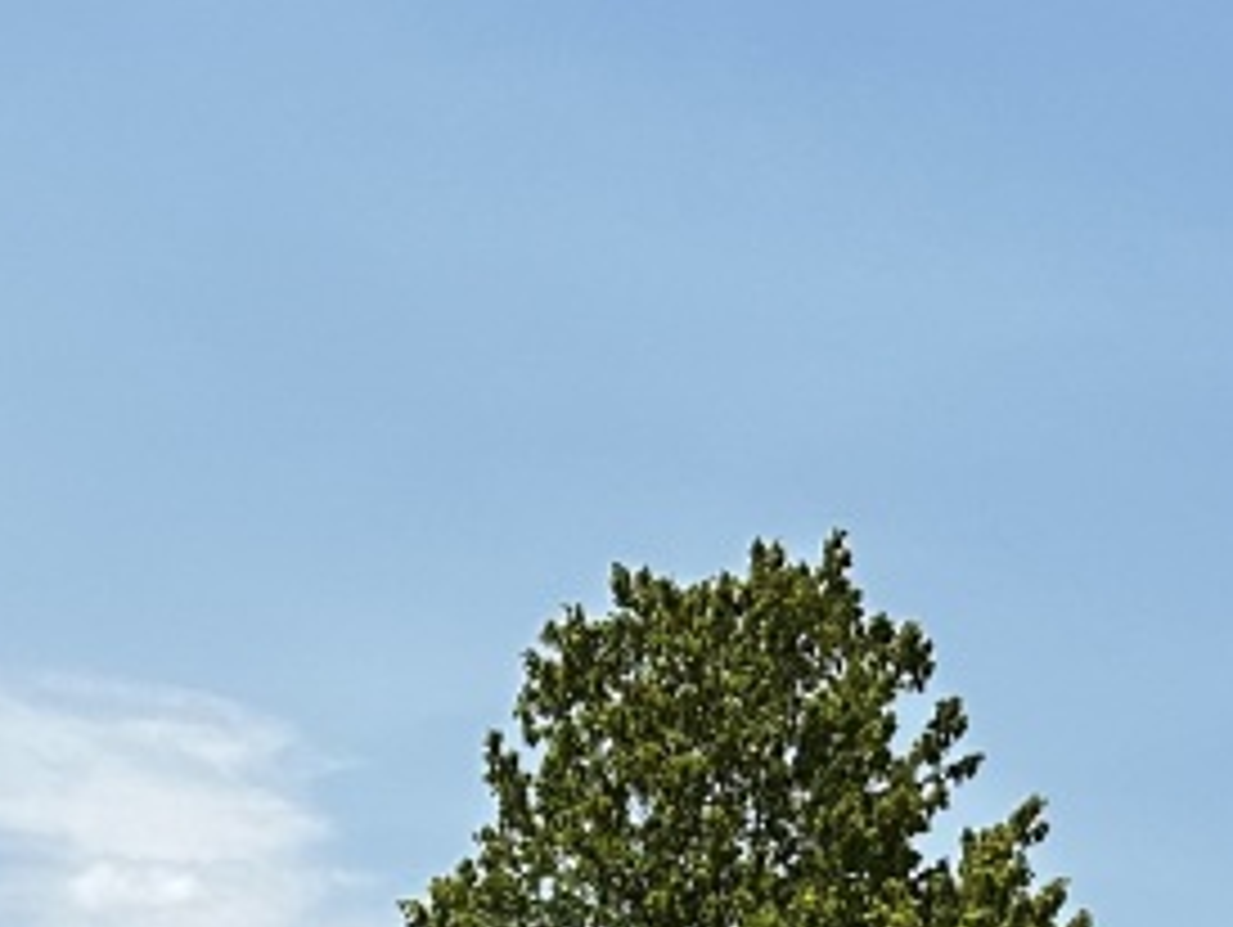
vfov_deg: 11.5
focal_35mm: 112
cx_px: 1040
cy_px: 2012
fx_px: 3993
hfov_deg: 17.4
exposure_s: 1/5263
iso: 80
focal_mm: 6.86
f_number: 1.78
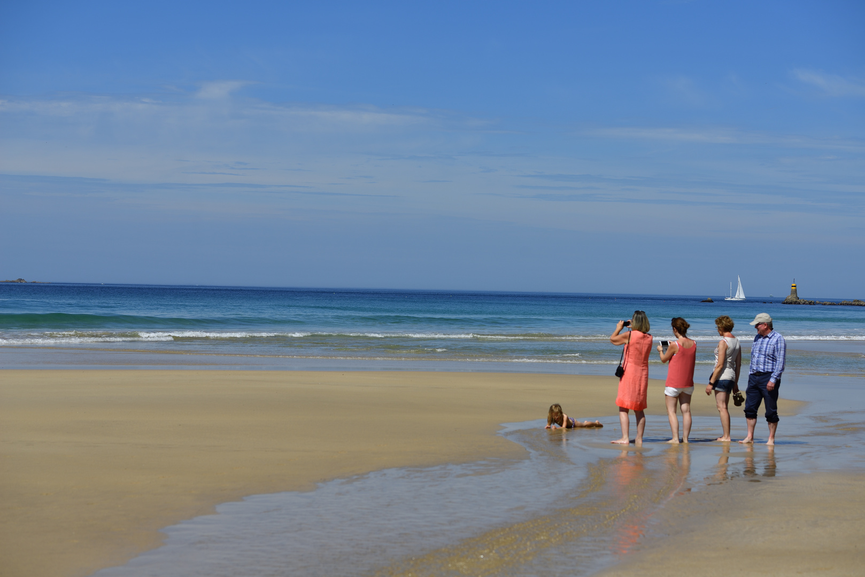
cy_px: 288
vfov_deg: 17.1
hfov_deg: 25.4
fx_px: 1923
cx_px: 432
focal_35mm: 80
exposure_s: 1/800
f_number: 5.6
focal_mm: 80
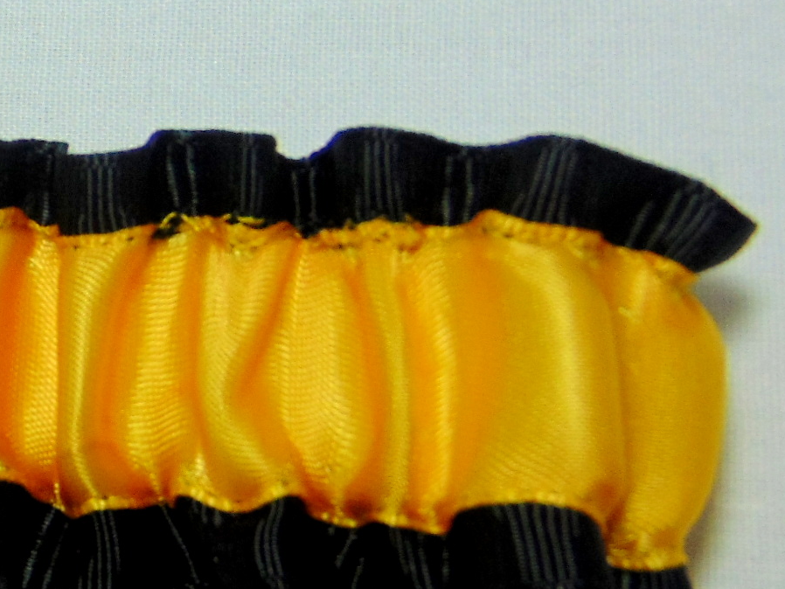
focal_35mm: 101
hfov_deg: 17.8
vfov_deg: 14.7
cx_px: -316
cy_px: 302
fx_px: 2291
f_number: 3.2
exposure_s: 1/125
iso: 80
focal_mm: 6.3
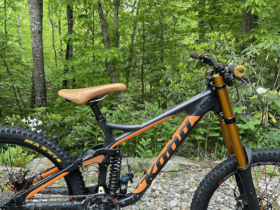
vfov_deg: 36.2
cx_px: 129
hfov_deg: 47.8
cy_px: 149
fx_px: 316
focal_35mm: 39
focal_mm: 4.2
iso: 50
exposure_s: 1/121
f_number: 1.6
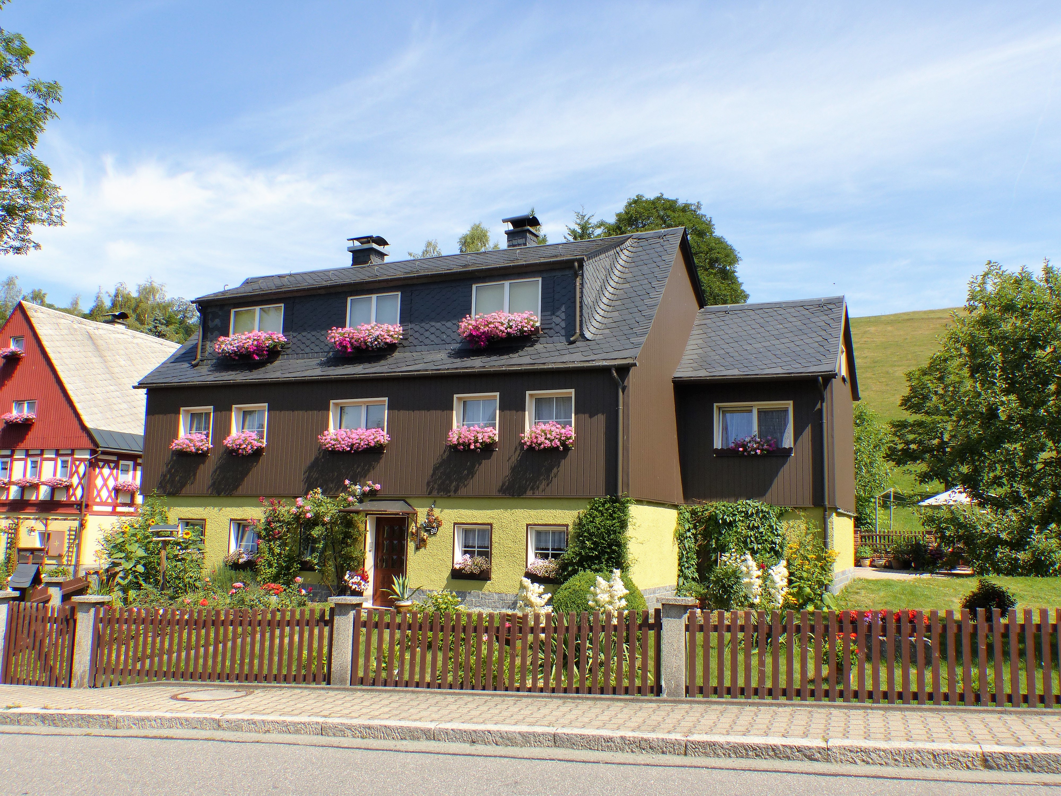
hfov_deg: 61.7
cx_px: 530
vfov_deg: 48.2
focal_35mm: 29
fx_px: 889
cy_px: 398
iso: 100
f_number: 4
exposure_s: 1/640
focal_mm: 5.2
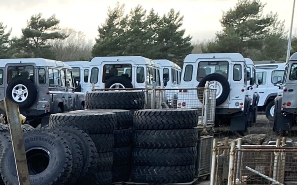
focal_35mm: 108
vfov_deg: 10.8
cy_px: 404
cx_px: -41
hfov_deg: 18.5
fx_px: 874
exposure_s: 1/121
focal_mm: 4.25
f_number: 1.8
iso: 64
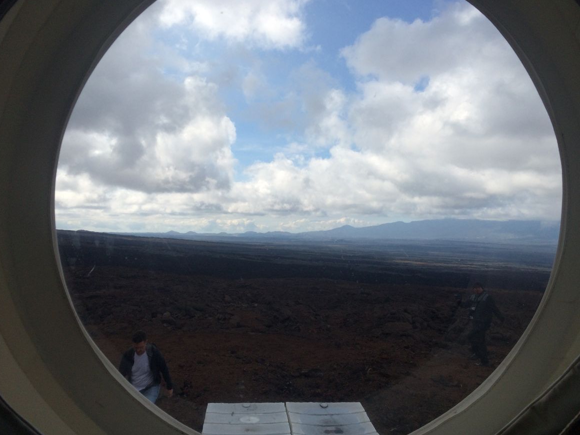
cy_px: 224
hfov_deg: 60.0
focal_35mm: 30
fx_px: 503
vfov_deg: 46.8
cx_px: 296
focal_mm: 4.15
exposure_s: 1/2740
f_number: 2.2
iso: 32
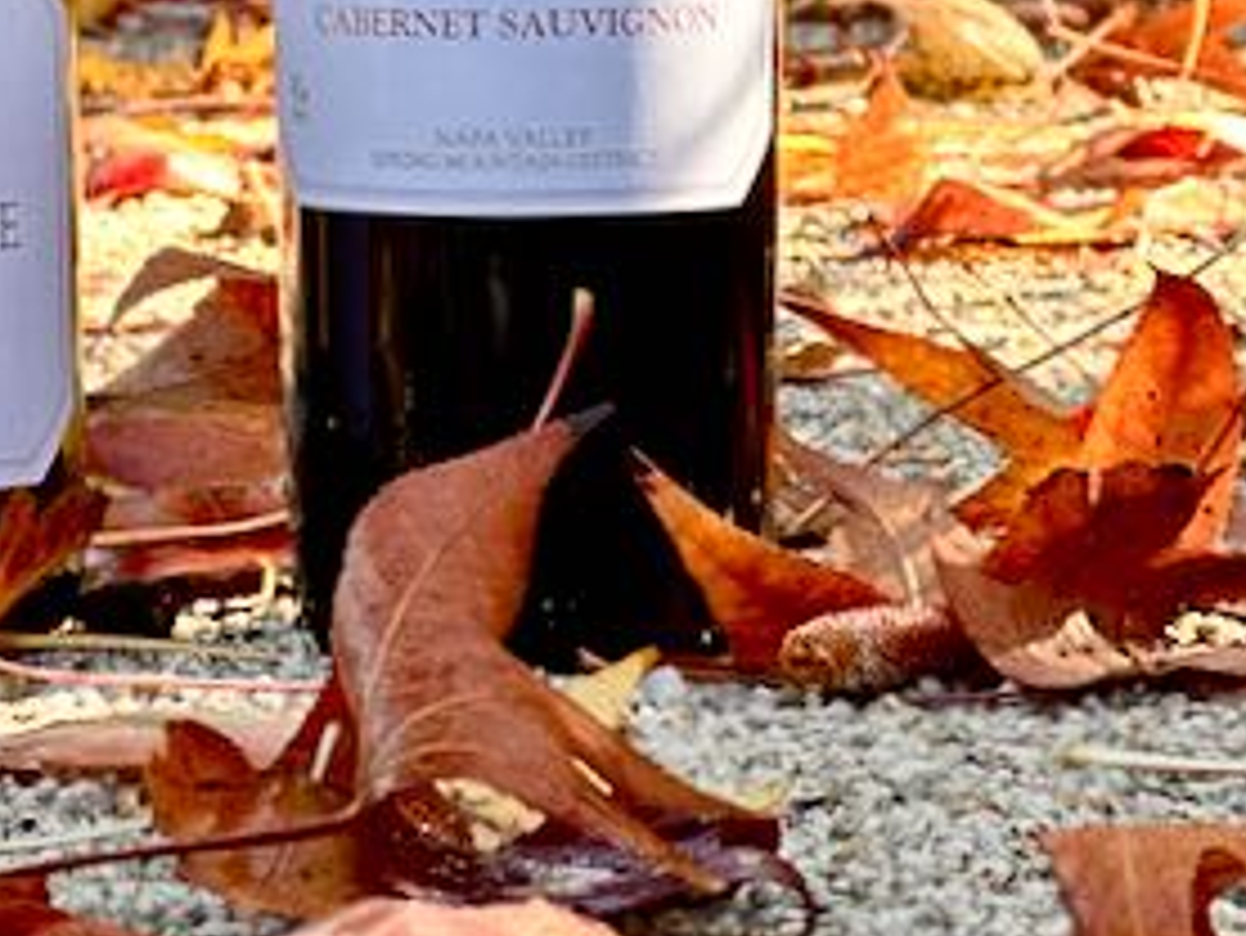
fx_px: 7994
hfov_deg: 8.8
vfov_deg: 6.6
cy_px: -333
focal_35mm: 222
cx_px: -171
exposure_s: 1/99
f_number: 2.8
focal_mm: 9
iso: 64
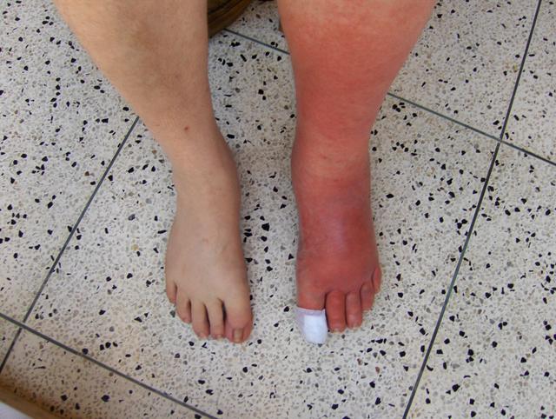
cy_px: 210
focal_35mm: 35
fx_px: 563
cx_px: 278
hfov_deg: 52.6
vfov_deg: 40.8
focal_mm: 7.5
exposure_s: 1/64.4
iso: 154
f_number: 2.8
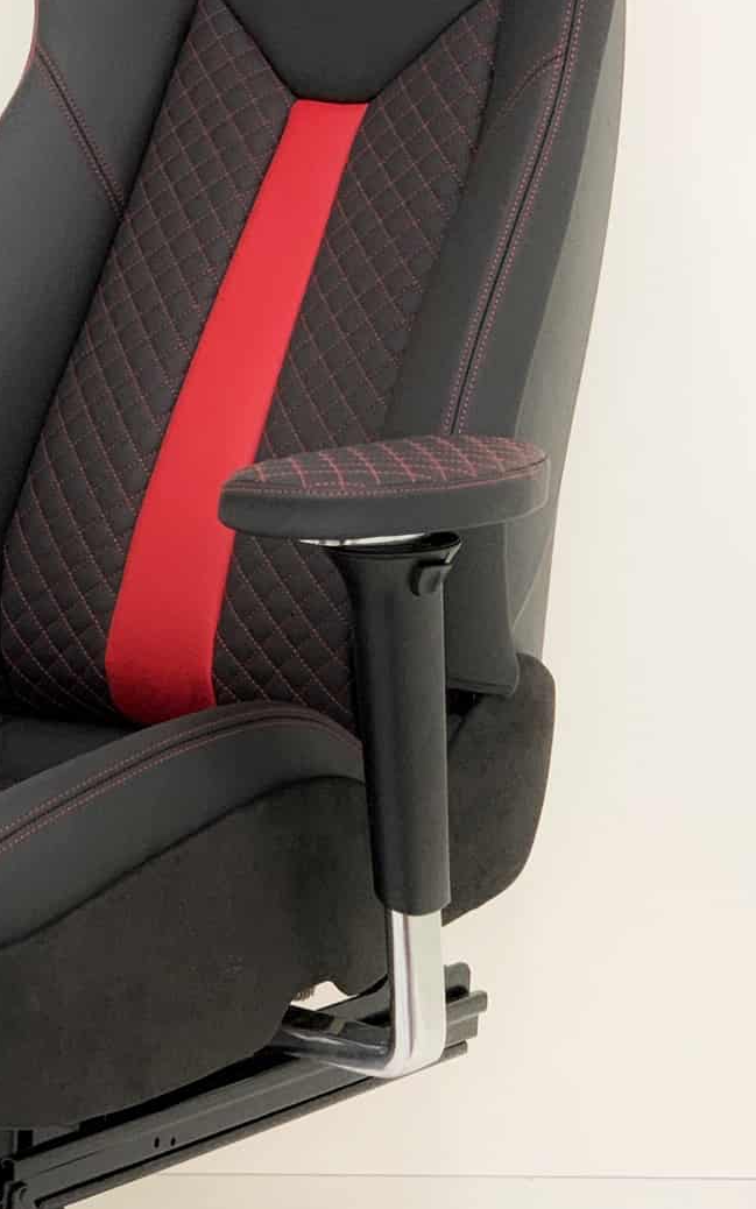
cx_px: 130
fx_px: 3460
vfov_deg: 19.8
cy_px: 570
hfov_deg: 12.4
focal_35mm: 105
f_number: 2.4
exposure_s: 1/50
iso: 320
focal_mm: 6
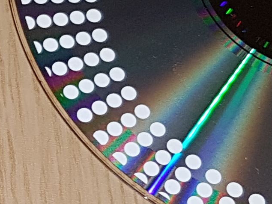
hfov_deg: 11.6
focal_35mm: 165
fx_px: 1297
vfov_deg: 9.0
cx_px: -113
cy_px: 30
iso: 40
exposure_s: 1/100
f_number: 1.7
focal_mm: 4.2
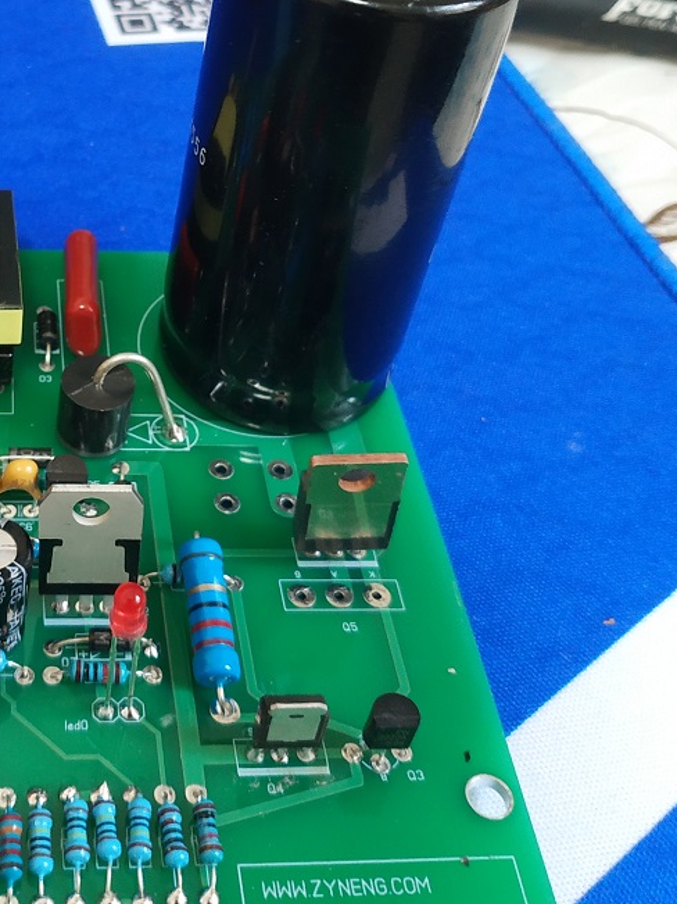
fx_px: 1539
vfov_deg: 32.2
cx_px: 68
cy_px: 251
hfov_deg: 24.1
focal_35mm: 59
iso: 657
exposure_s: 1/17
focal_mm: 4.5
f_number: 2
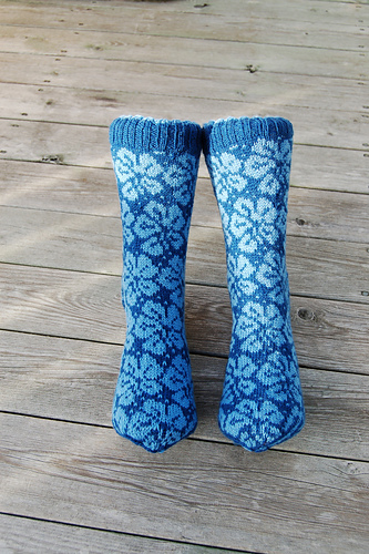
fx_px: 600
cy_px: 277
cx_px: 184
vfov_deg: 49.6
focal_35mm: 39
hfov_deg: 34.2
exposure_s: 1/125
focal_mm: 26
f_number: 5.6
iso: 200
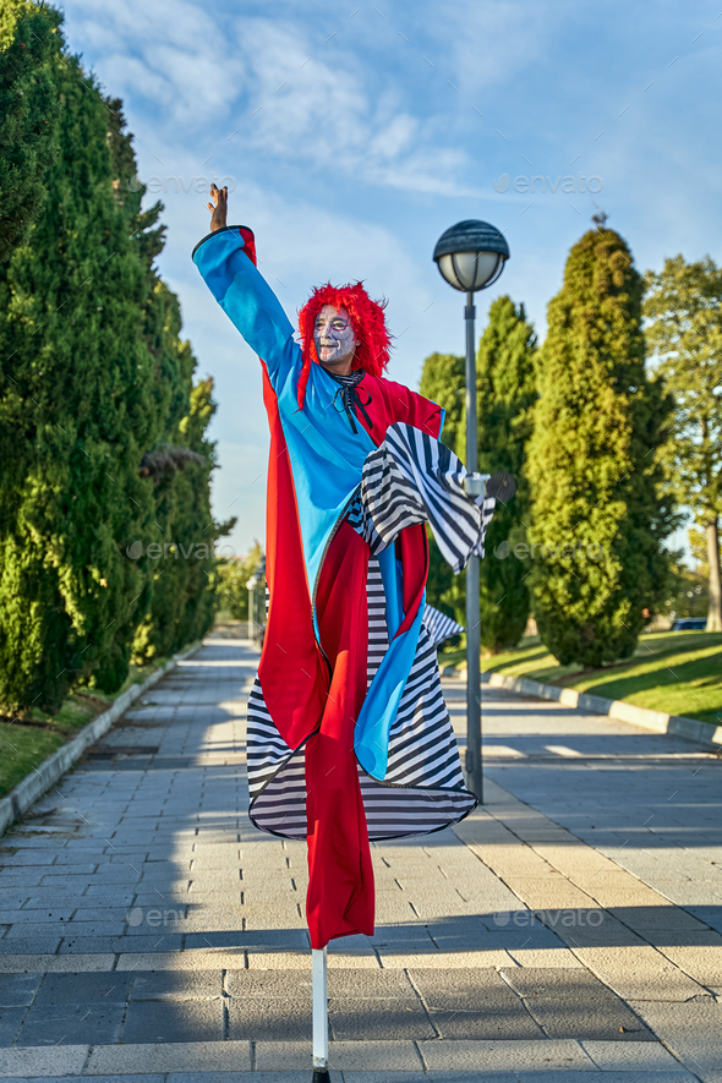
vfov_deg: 36.2
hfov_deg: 24.6
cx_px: 361
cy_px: 542
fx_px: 1654
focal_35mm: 55
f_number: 2.8
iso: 100
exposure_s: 1/500
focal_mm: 55
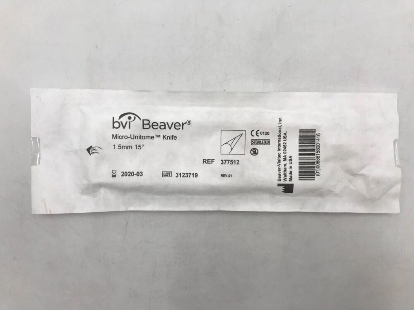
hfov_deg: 63.4
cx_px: 207
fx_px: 335
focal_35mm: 28
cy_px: 155
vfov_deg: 49.7
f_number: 1.8
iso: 25
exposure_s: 1/120
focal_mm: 3.99
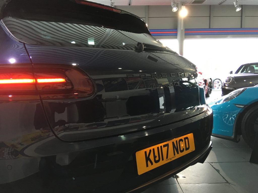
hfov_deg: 61.7
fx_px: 216
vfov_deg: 48.2
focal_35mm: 29
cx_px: 129
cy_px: 96
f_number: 2.2
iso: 200
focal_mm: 4.15
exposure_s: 1/25
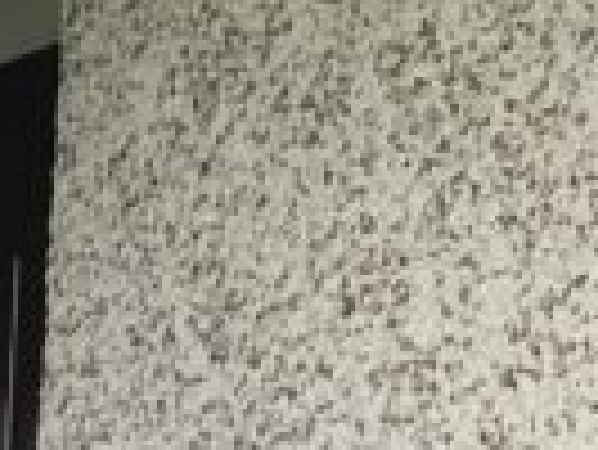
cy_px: 1323
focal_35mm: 215
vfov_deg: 6.4
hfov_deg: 8.5
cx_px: -769
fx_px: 3718
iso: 25
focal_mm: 3.99
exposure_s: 1/49
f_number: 1.8
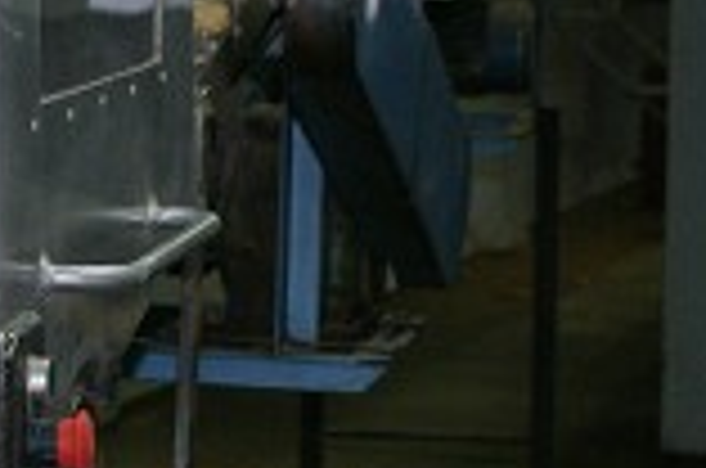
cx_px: -157
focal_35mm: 216
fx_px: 4219
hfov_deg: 9.4
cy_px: 166
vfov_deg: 6.3
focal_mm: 45
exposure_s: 1/80
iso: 800
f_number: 5.6
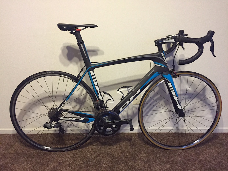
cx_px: 114
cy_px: 86
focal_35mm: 29
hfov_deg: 61.7
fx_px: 191
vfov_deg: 48.2
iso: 250
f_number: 2.2
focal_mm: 4.15
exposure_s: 1/30
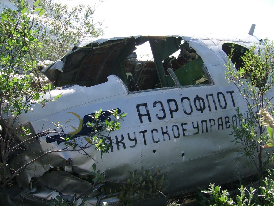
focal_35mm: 35
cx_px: 137
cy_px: 103
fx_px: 277
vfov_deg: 40.7
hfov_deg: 52.6
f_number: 5.8
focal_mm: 5.95
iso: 50
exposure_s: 1/192
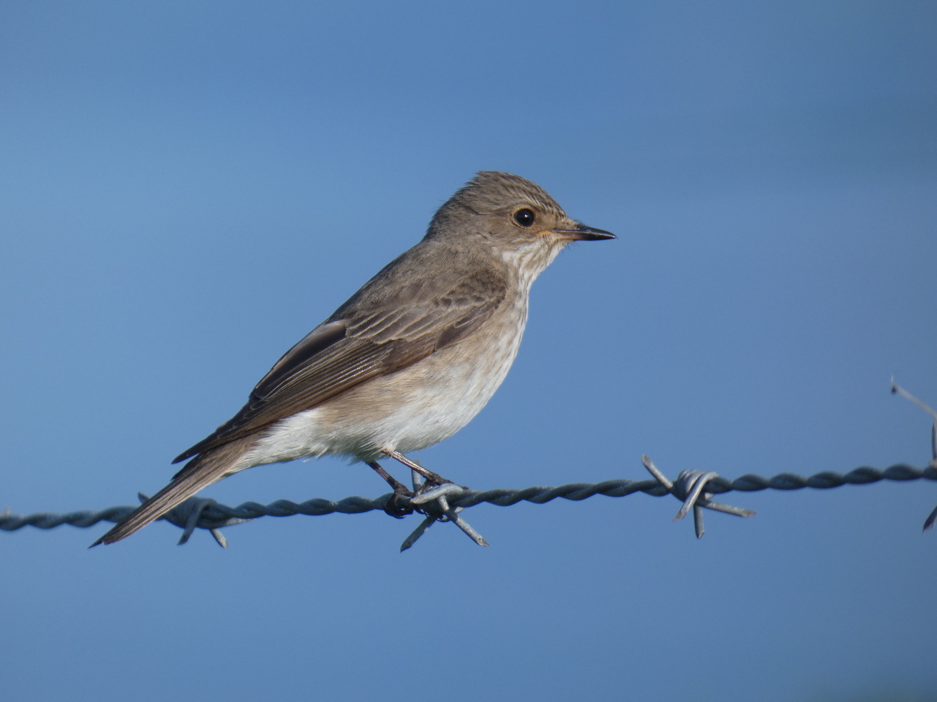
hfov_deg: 1.7
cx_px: 468
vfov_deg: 1.2
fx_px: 32482
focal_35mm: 1200
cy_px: 351
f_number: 5.9
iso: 80
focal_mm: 215
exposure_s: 1/400
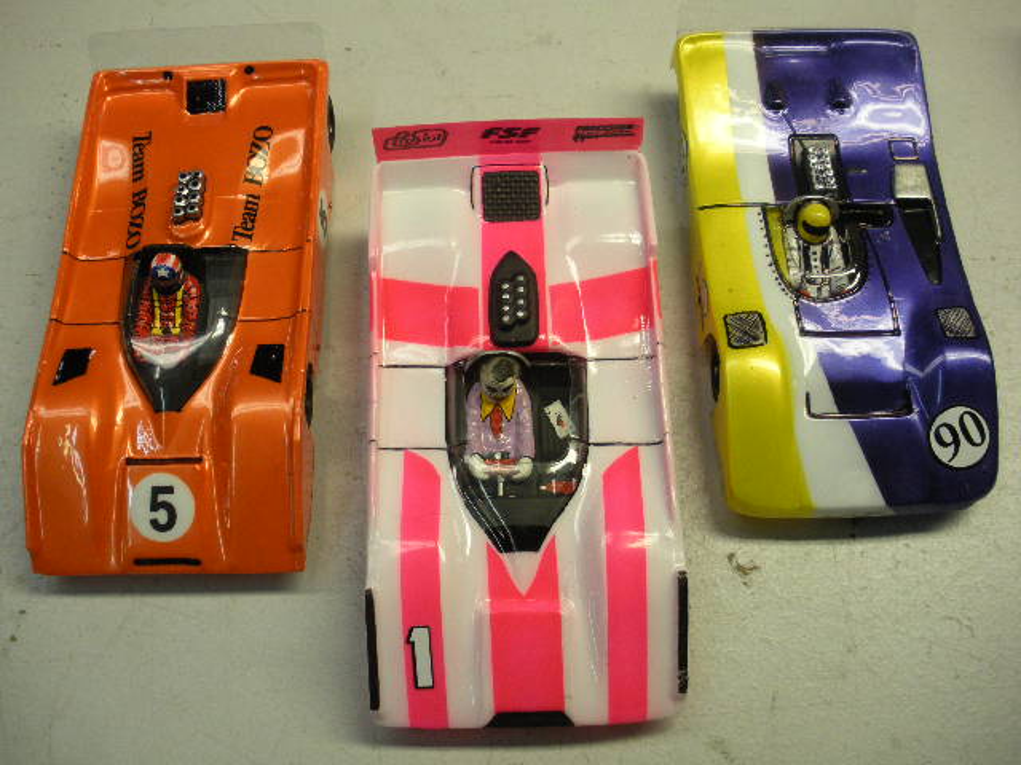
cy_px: 382
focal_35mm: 36
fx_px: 1062
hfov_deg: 51.4
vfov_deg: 39.7
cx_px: 510
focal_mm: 6.3
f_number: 3.5
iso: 198
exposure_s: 1/60
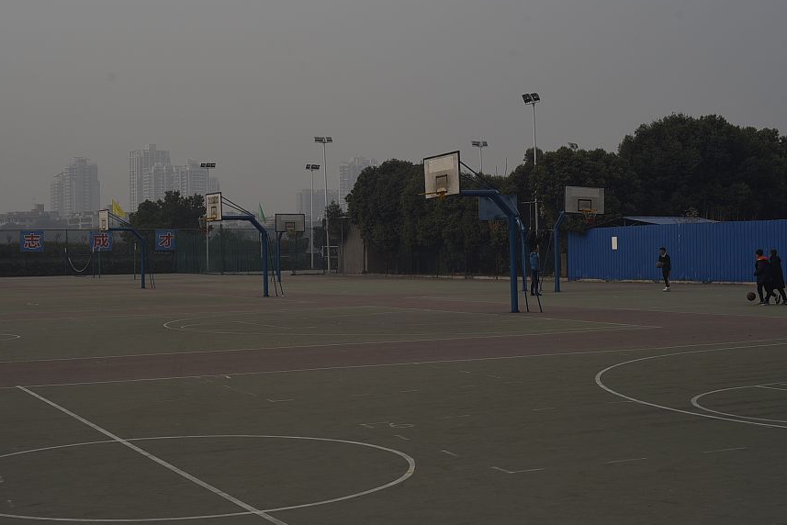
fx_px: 1071
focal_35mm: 49
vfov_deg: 27.5
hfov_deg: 40.3
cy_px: 224
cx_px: 399
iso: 100
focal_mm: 35
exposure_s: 1/400
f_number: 2.5
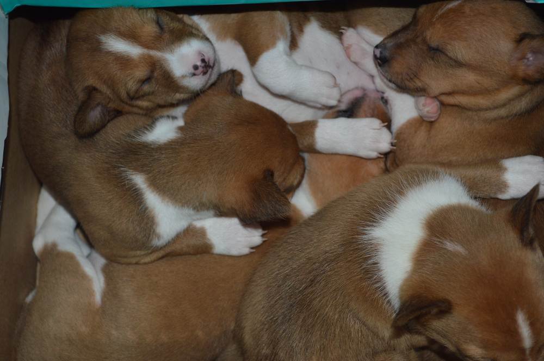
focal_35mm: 63
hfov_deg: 31.9
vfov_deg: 21.5
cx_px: 272
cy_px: 180
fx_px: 951
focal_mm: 42
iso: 400
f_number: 5.3
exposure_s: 1/60
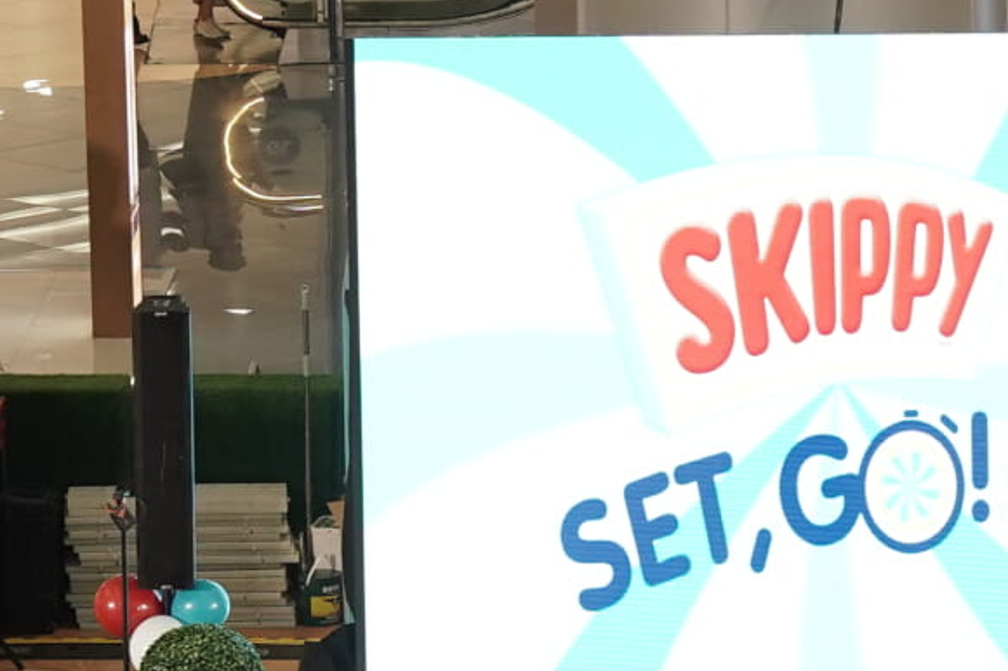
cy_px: 722
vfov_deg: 5.2
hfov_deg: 7.8
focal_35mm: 265
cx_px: 819
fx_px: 7415
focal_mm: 50
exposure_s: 1/160
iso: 1250
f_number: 4.5
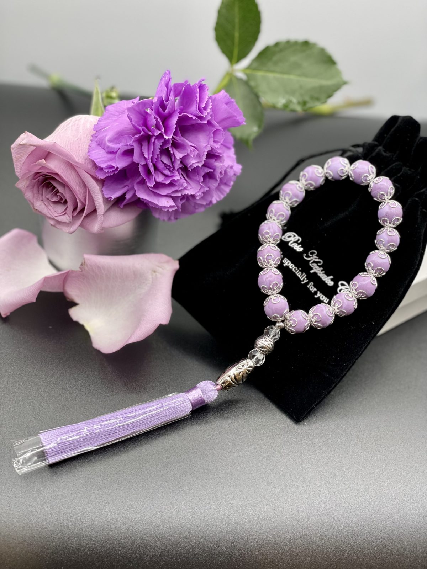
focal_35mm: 52
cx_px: 214
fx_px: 855
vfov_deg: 36.8
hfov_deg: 28.0
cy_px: 284
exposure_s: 1/101
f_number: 2
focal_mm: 6
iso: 64
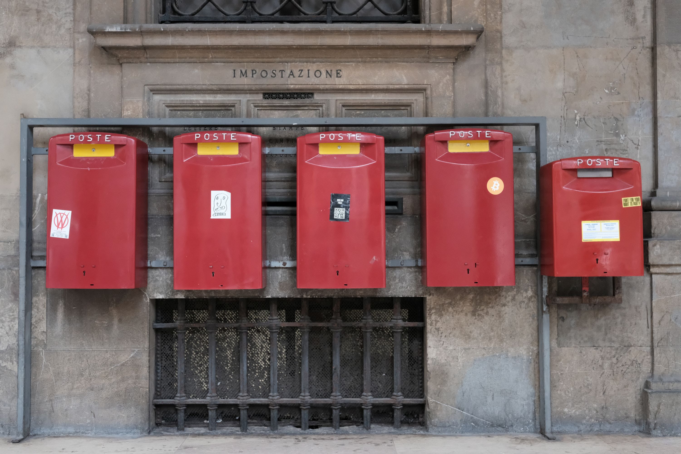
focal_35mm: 35
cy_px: 227
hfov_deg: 54.4
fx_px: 662
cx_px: 340
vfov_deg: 37.9
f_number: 5.6
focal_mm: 23
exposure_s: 1/250
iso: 4000
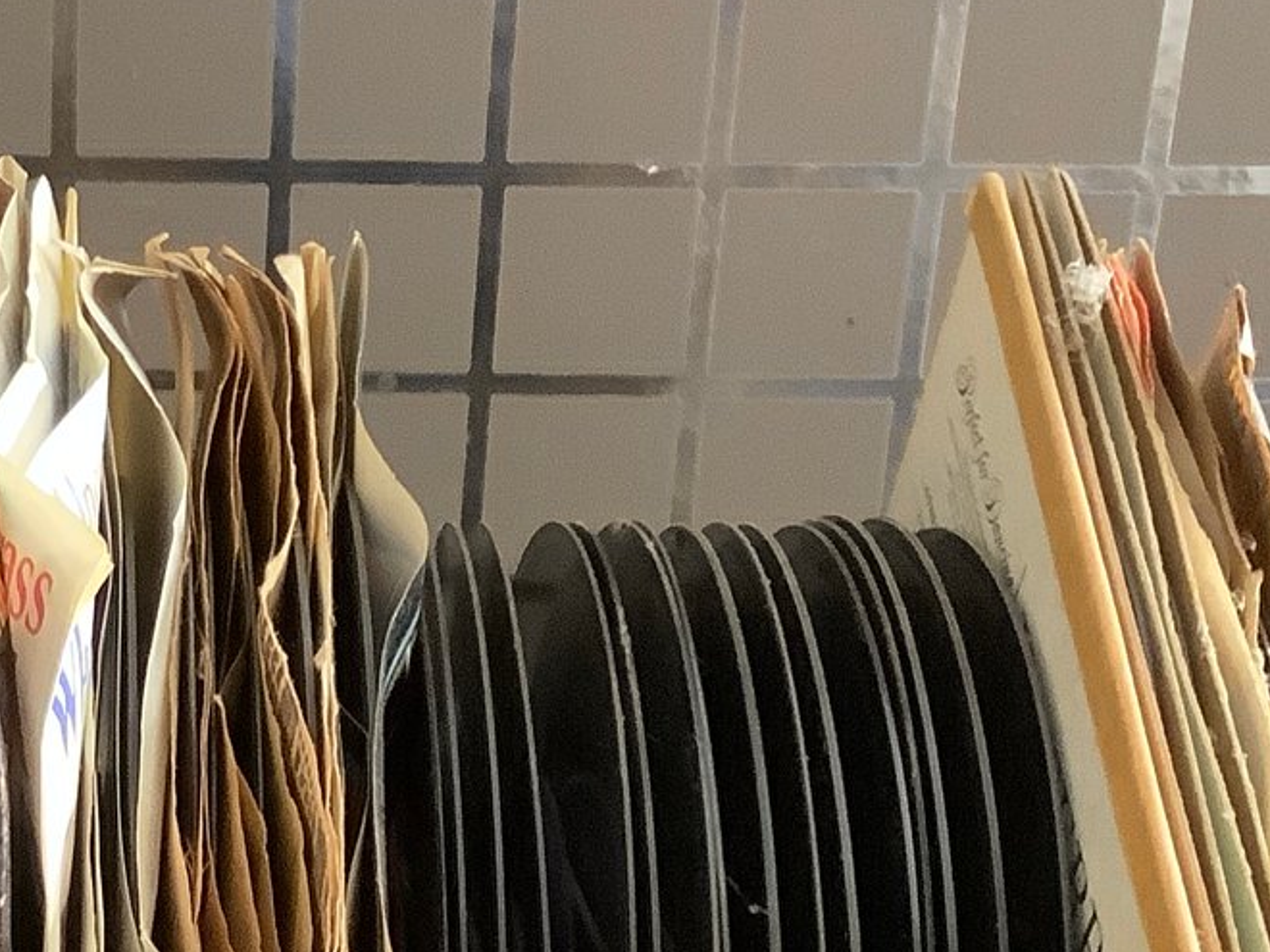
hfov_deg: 20.3
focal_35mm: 94
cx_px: 69
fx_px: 3449
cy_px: 958
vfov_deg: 15.4
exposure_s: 1/20
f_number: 2.4
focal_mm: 3.3
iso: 640
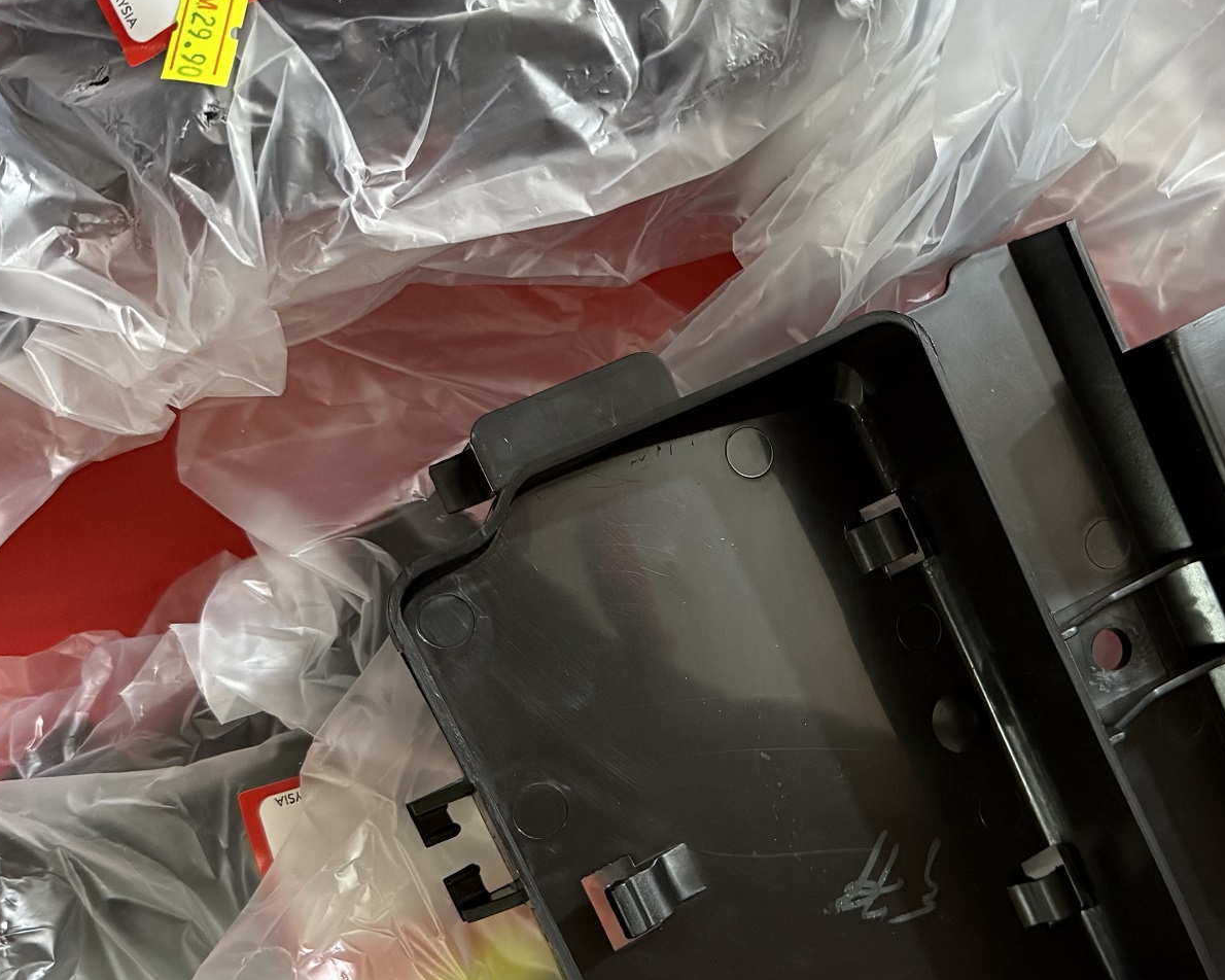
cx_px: 849
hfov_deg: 40.5
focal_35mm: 45
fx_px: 1631
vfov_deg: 33.1
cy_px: 662
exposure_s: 1/44
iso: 800
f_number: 1.78
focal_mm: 6.76
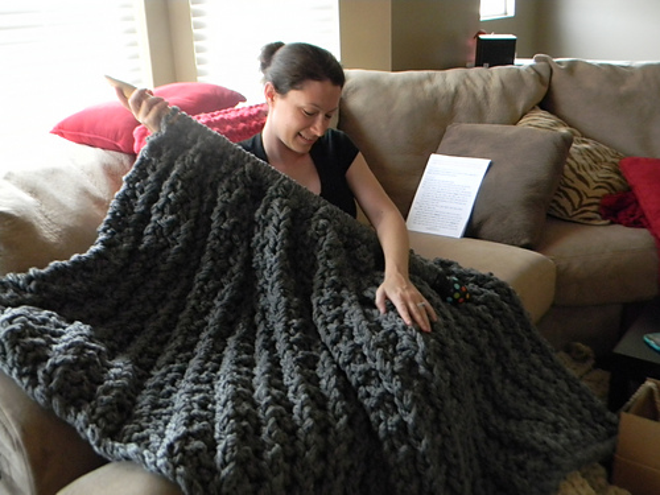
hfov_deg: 51.4
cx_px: 330
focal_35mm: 36
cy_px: 248
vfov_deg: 39.7
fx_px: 686
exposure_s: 1/8.2
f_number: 3.7
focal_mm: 6.4
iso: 400
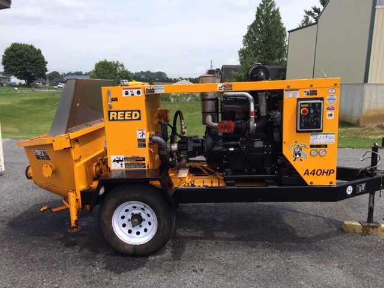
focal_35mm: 29
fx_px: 322
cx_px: 192
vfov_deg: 48.2
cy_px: 144
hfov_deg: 61.7
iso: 32
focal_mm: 4.15
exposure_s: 1/2283
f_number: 2.2
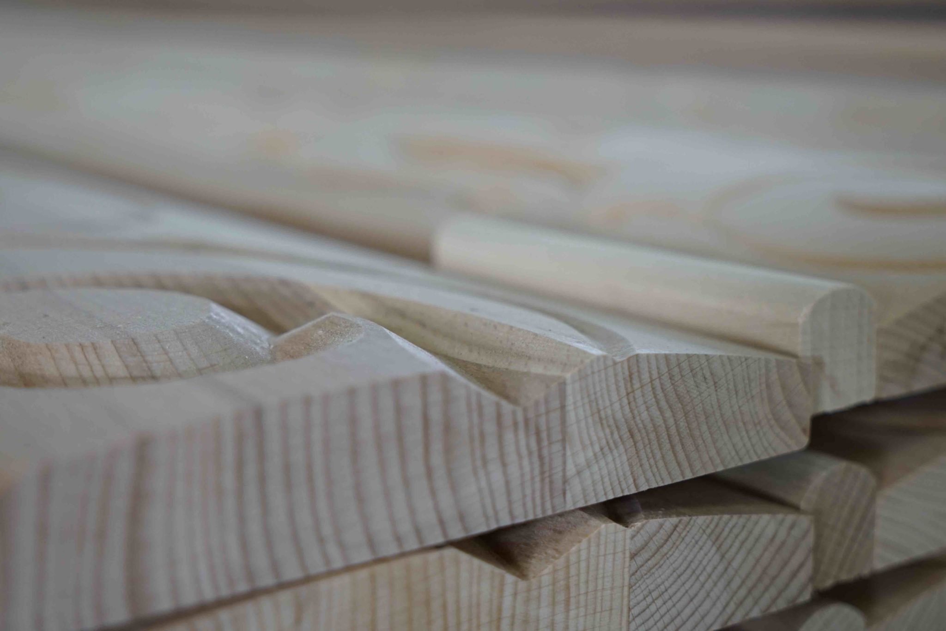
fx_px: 1656
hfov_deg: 31.9
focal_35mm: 63
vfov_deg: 21.6
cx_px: 473
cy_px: 316
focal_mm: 42
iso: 800
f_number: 4
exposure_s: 1/160
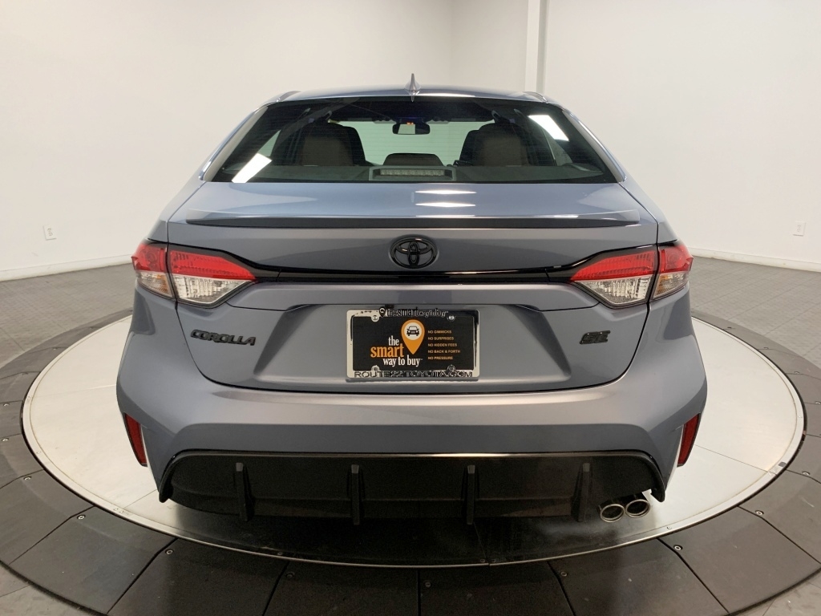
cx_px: 410
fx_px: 617
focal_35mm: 26
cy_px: 308
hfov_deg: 67.3
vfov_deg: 53.1
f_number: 1.8
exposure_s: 1/60
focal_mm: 4.25
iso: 250
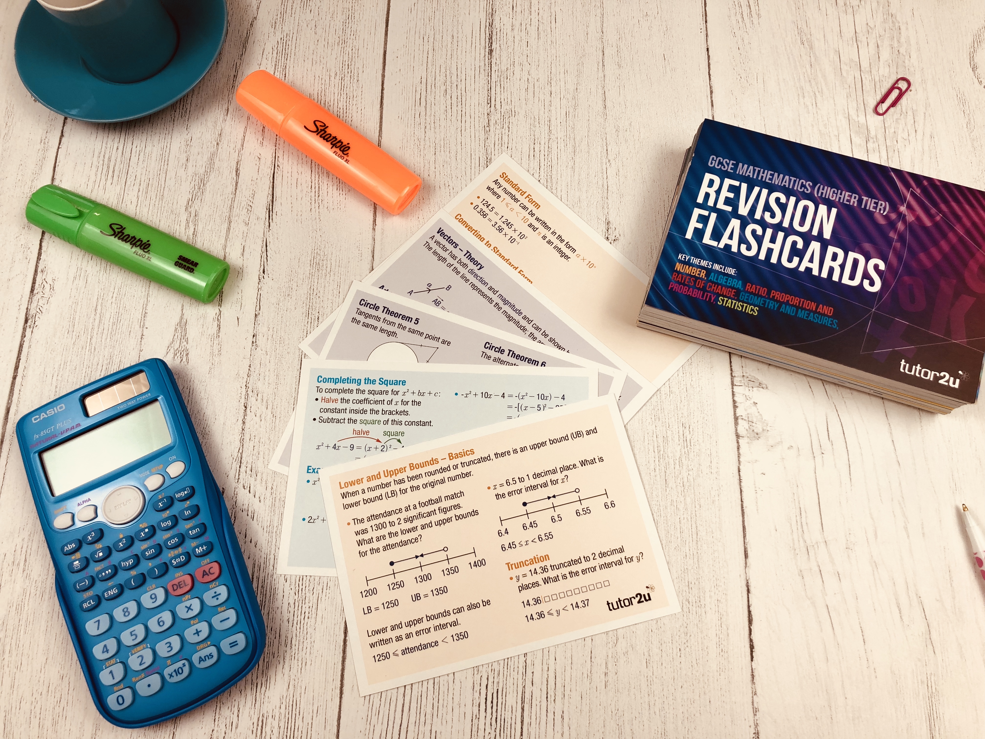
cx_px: 492
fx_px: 797
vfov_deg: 49.7
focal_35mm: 28
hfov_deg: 63.4
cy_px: 370
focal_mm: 4
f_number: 1.8
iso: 20
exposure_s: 1/105
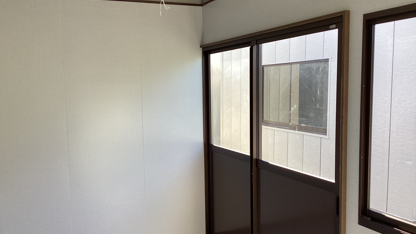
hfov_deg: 58.0
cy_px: 122
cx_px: 207
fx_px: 375
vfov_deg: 34.7
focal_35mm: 34
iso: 32
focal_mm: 3.3
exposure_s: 1/120
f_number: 2.4
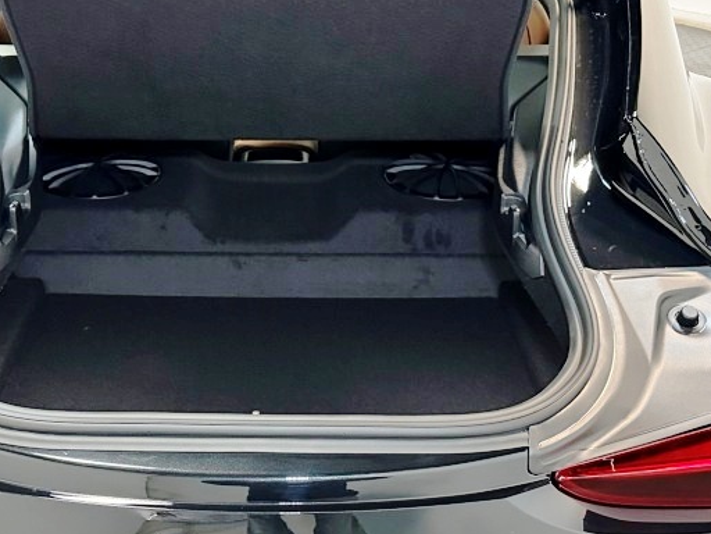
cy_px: 342
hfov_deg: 39.4
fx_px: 986
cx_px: 265
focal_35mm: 48
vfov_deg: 30.1
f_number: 1.78
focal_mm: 6.86
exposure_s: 1/40
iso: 1000
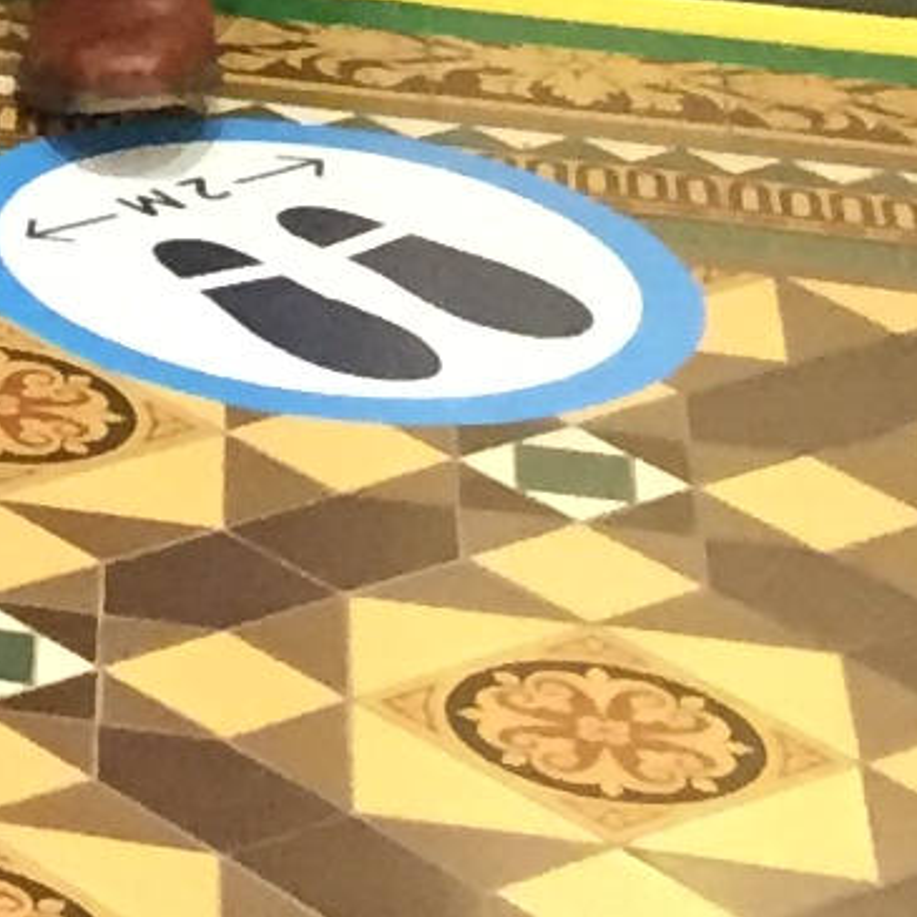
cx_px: -1728
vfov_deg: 7.2
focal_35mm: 229
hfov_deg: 6.9
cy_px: -1231
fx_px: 6863
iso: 200
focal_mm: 4.15
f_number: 2.2
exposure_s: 1/30
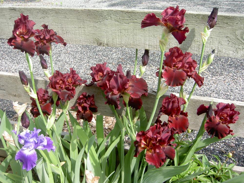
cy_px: 92
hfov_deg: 54.0
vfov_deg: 41.8
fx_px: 240
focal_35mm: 34
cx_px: 122
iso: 50
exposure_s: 1/200
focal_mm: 5.6
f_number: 2.8
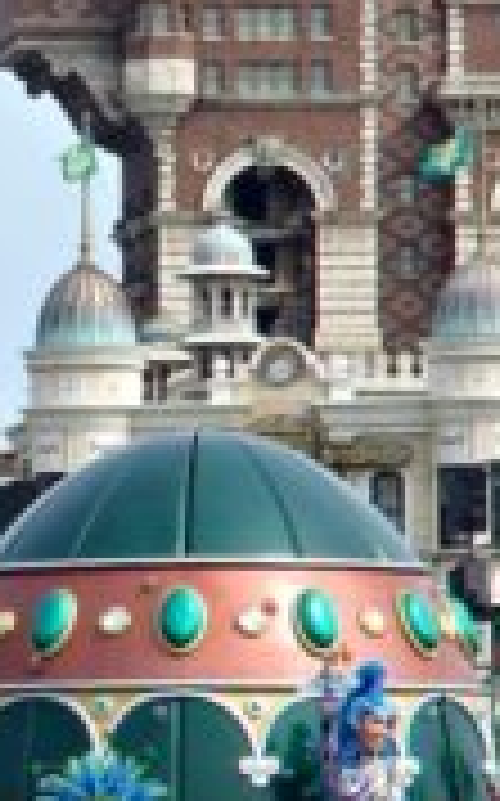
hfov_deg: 3.3
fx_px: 8473
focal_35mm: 388
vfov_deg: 5.4
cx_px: -554
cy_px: 846
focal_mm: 18.2
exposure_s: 1/200
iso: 80
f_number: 6.3
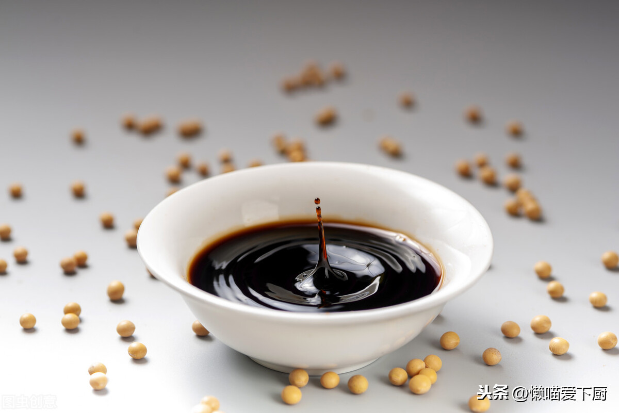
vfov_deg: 13.1
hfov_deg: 19.4
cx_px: 310
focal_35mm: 105
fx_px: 1806
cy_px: 206
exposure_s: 1/1000
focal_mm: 105
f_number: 5.6
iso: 200
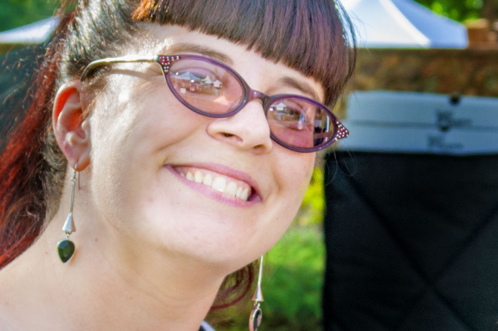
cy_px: 239
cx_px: 383
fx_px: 2832
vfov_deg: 6.7
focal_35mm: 205
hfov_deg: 10.0
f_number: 9
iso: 200
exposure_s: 1/100
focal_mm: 48
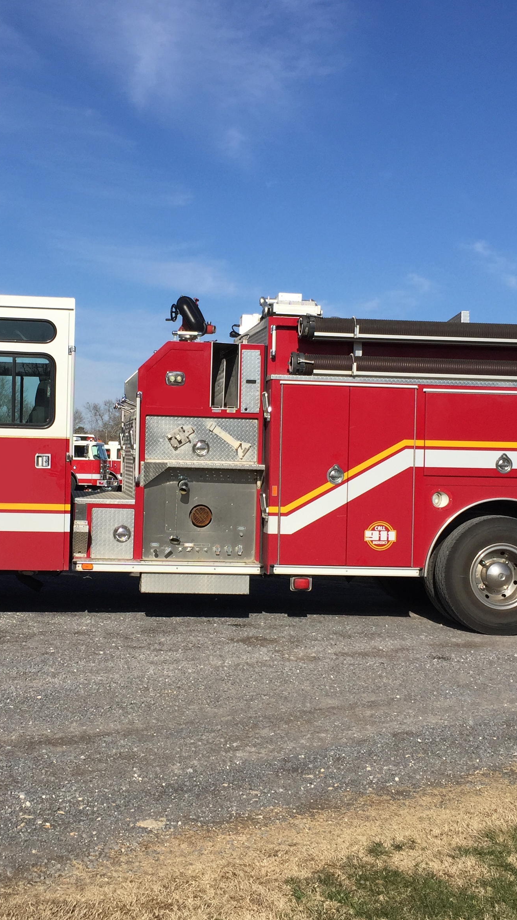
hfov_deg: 27.0
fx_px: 1073
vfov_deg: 46.4
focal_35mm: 44
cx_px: 183
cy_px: 462
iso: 32
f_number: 2.2
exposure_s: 1/3049
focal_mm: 4.15
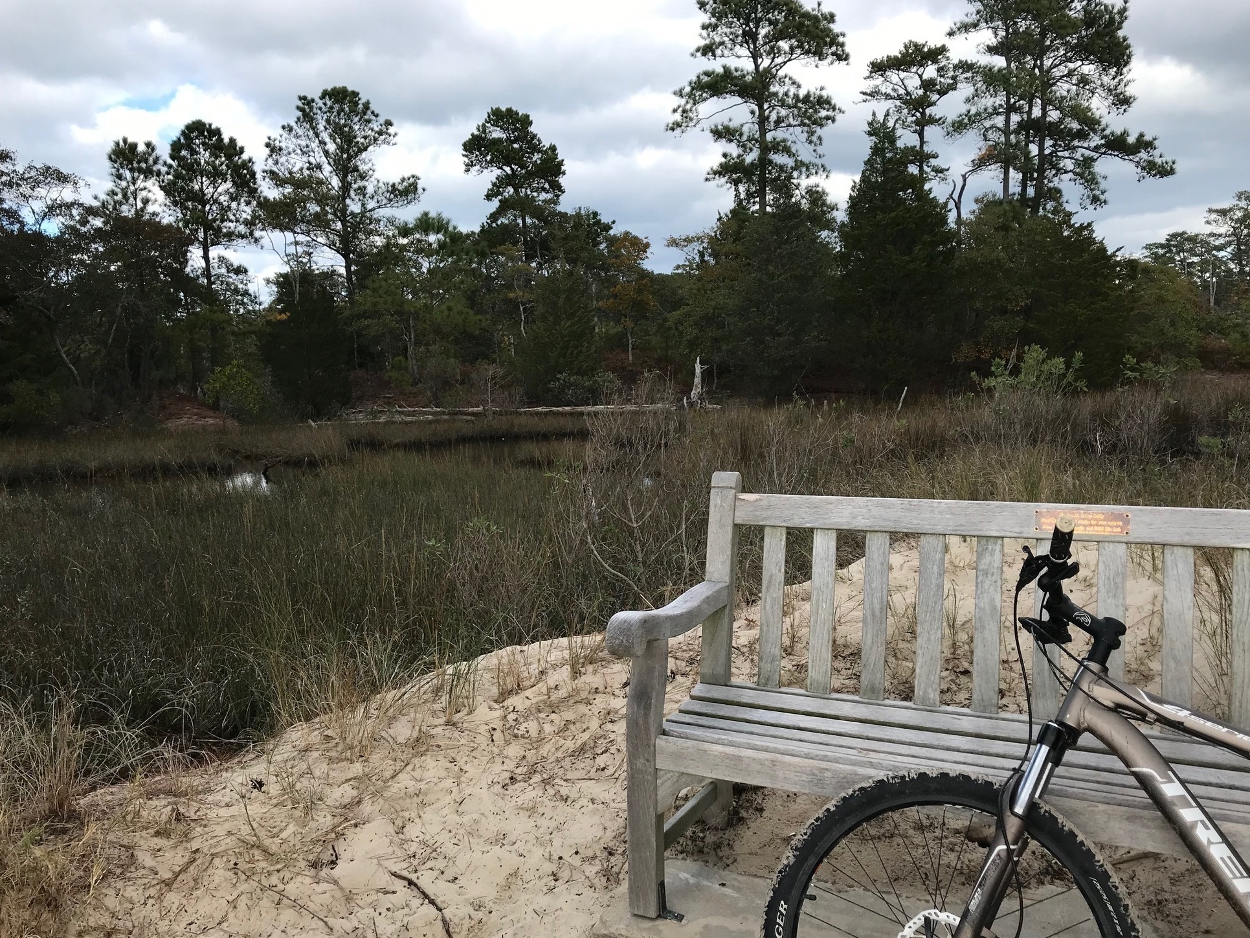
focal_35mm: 29
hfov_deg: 61.7
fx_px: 1047
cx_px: 625
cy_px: 476
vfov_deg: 48.2
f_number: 1.8
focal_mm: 3.99
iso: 20
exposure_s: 1/948
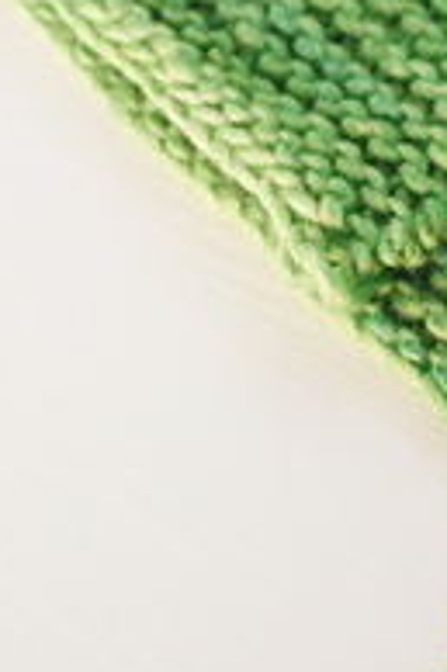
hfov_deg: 11.7
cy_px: 225
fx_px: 2164
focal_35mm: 116
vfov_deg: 17.6
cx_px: 395
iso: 3200
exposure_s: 1/50
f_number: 5
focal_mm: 30
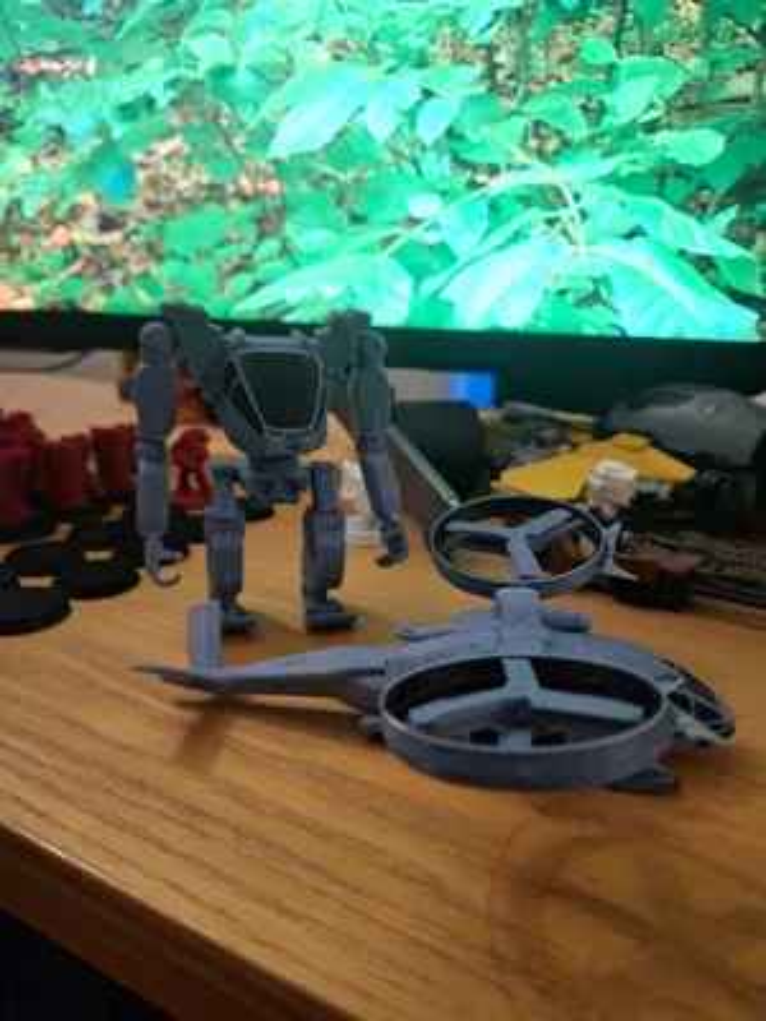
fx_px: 679
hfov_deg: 58.9
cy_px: 510
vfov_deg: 73.9
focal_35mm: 23
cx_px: 383
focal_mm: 5.54
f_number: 1.8
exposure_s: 1/25
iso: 400
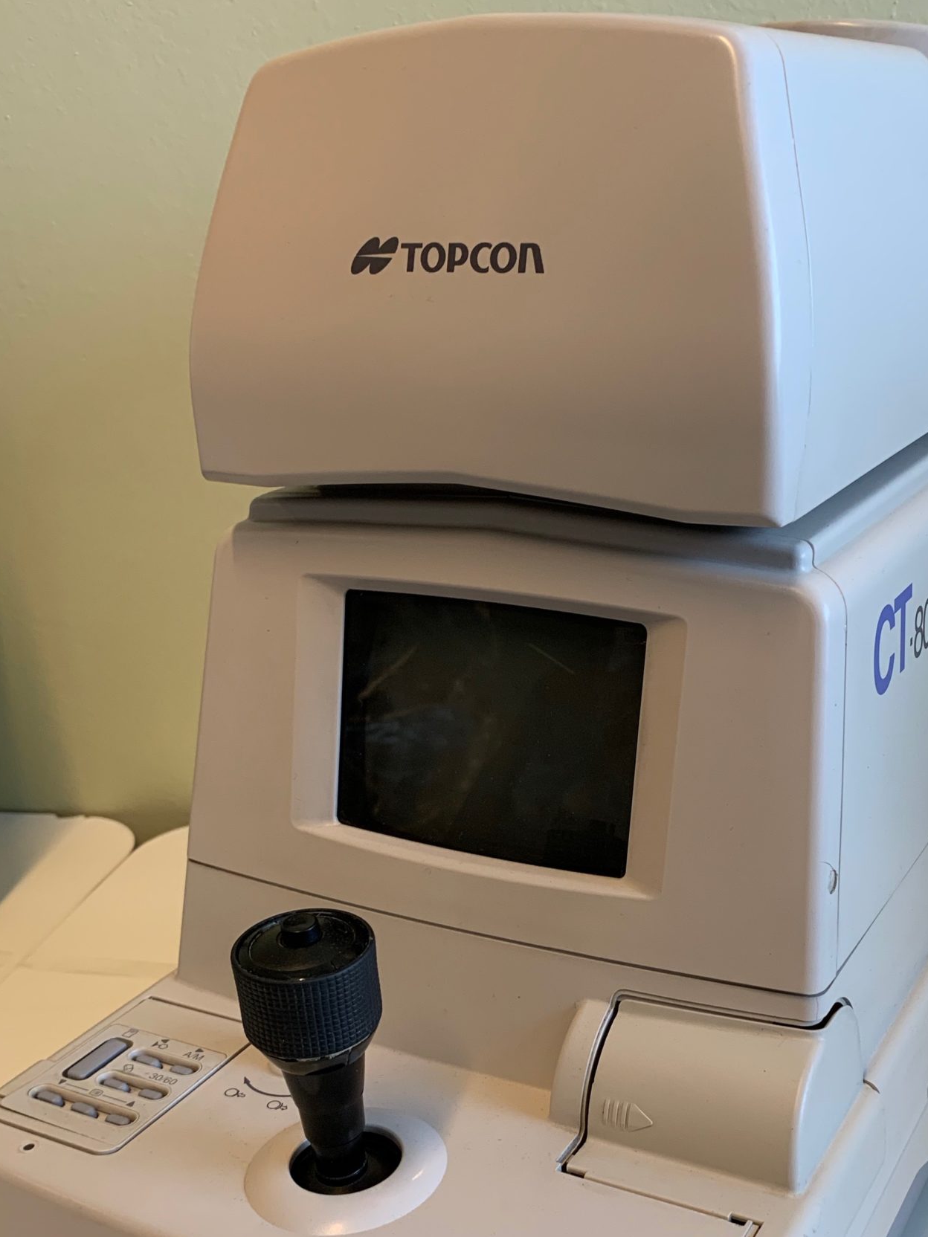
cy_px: 853
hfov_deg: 35.7
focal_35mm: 40
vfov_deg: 45.9
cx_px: 586
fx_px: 1430
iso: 80
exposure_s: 1/50
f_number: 1.8
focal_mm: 4.25
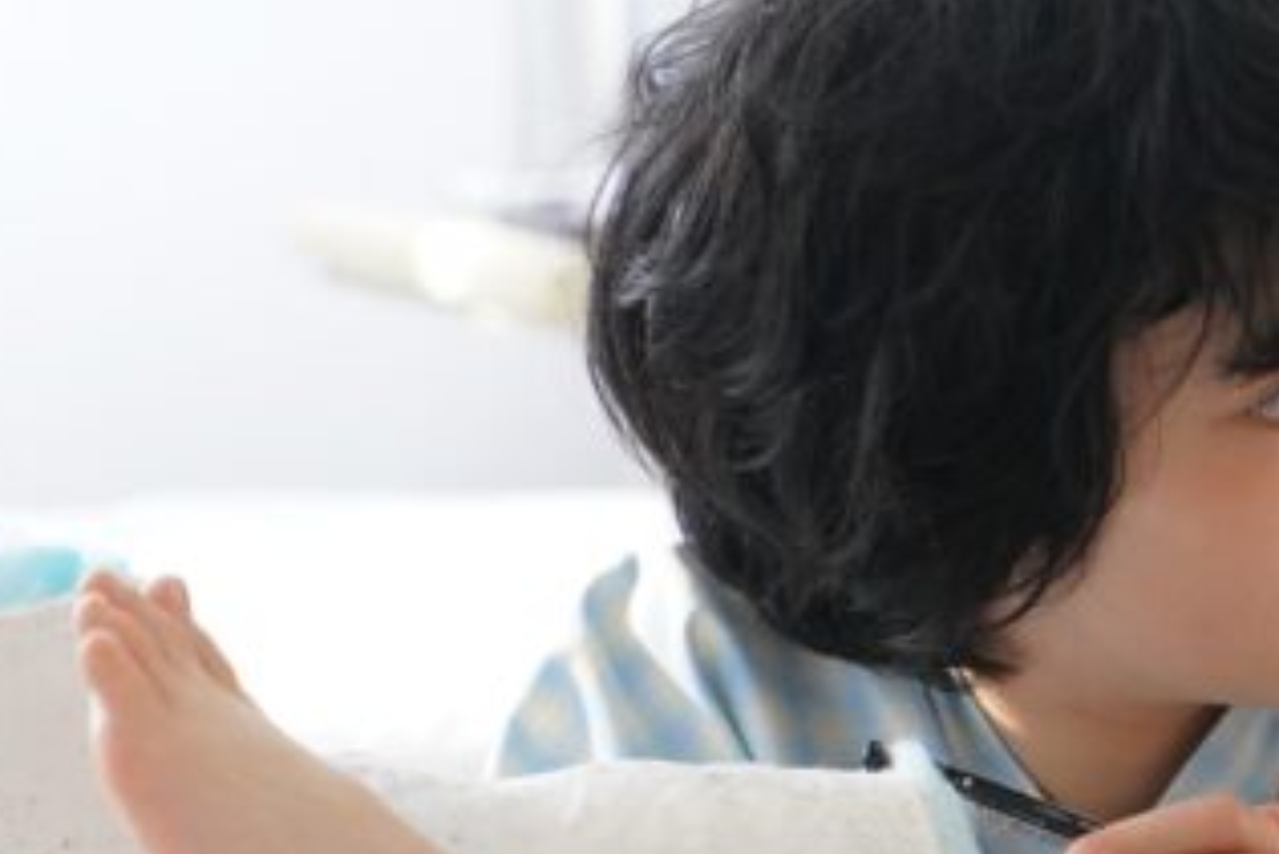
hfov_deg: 7.1
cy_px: 385
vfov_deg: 4.8
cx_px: 1914
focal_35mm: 285
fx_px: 10130
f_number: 4.5
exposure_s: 1/250
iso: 3200
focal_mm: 75
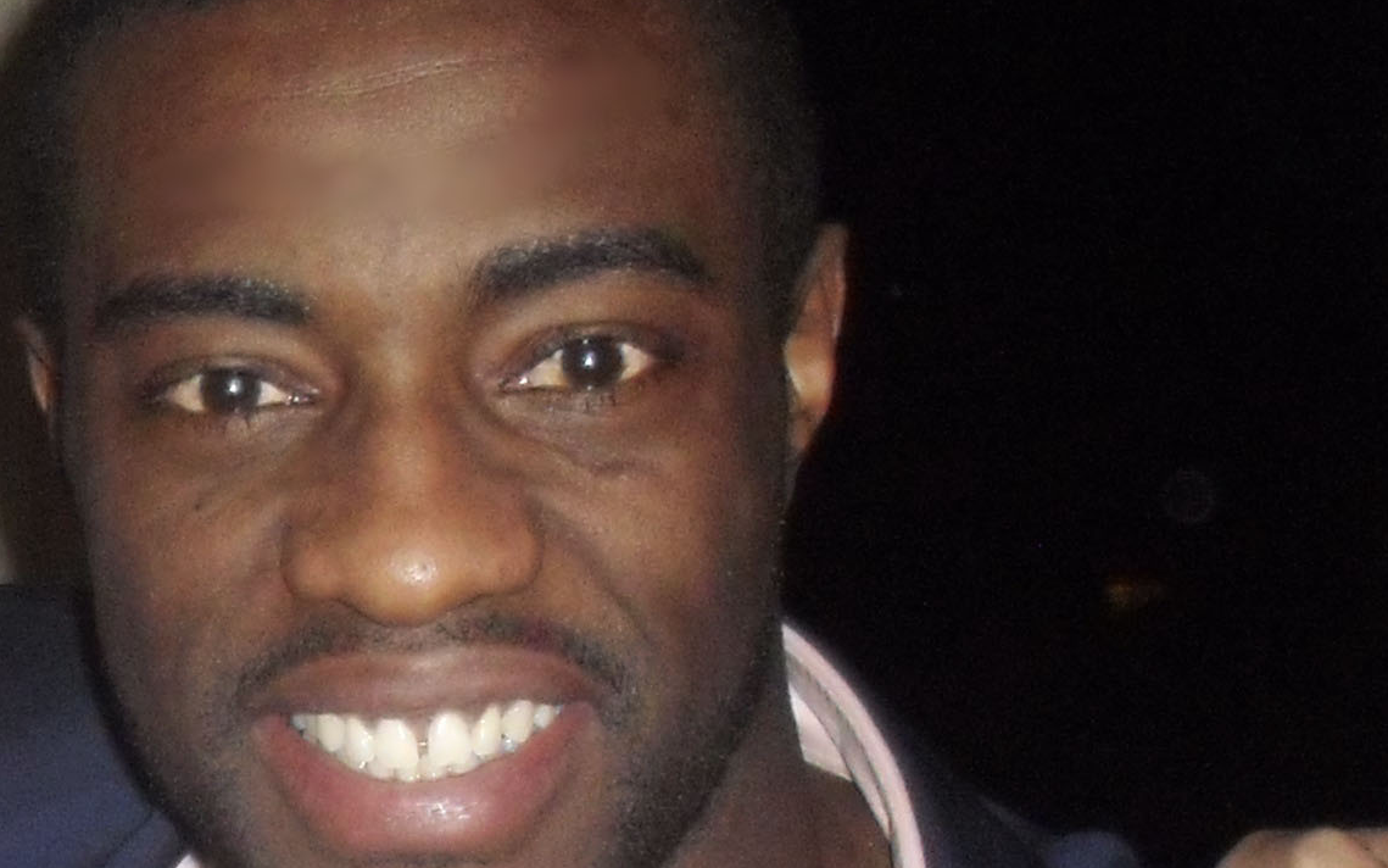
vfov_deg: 10.1
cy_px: 861
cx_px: -275
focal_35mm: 129
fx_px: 4880
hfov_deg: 15.6
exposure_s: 1/60
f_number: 2.8
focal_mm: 6.2
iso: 400
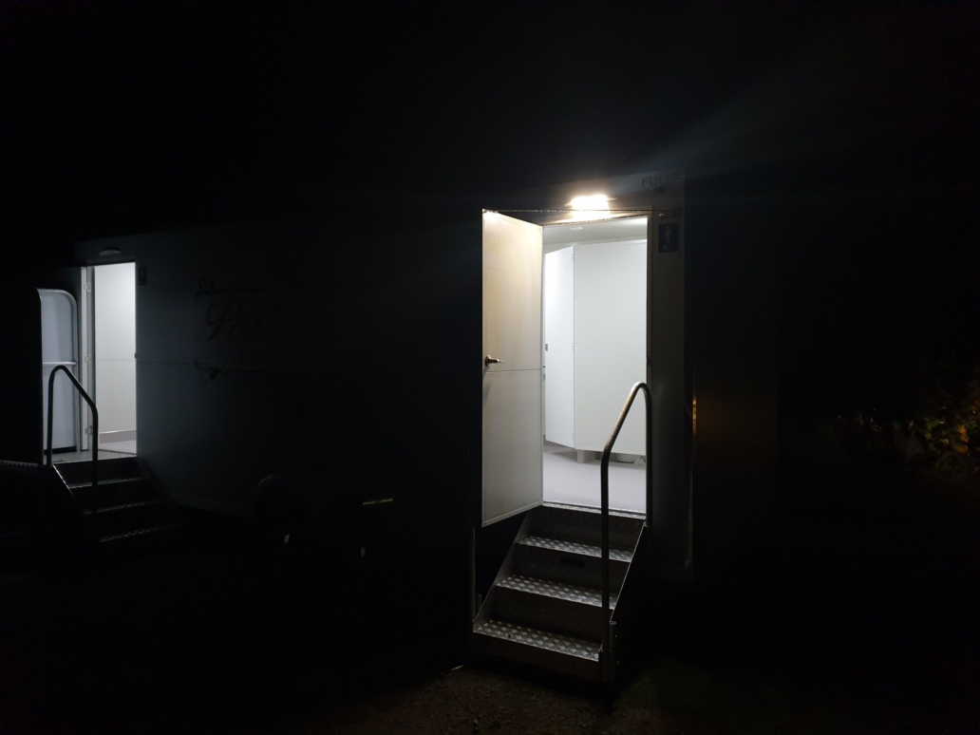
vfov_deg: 53.1
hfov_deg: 67.3
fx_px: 736
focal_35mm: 26
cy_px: 368
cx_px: 490
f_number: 1.5
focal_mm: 4.3
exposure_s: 1/41
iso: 250
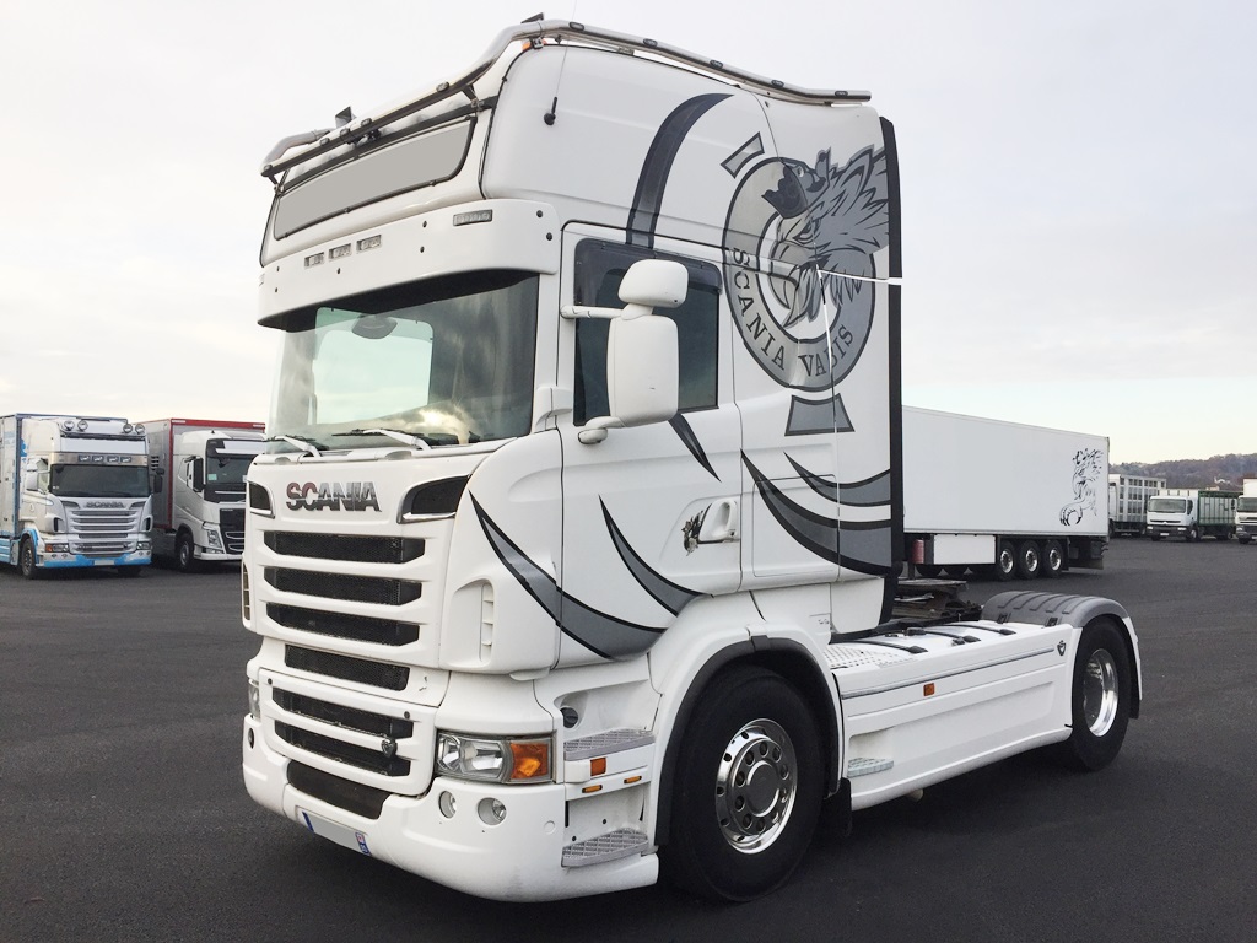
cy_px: 472
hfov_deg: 61.7
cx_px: 628
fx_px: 1053
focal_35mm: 29
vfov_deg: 48.2
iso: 32
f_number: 2.2
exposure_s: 1/465
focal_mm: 4.15
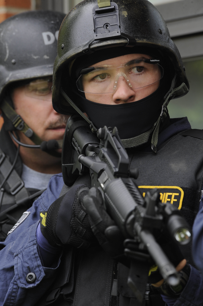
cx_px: 102
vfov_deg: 7.4
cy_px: 153
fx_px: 2371
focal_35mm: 280
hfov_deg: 4.9
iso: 800
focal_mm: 280
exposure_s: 1/200
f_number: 9
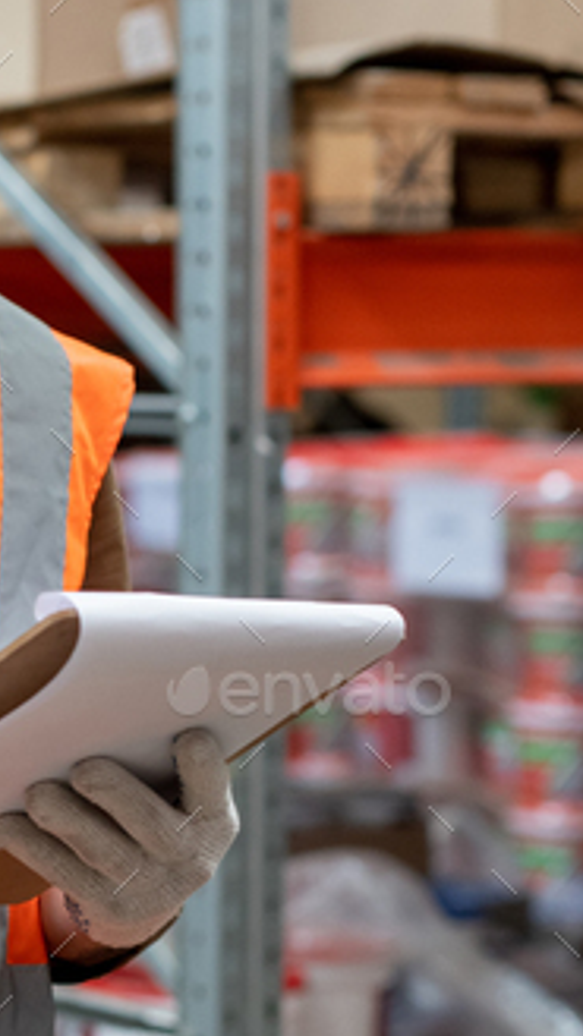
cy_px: 669
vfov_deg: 15.2
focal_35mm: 141
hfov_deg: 8.5
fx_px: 3876
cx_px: -173
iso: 640
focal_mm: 50
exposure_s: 1/160
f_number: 2.8
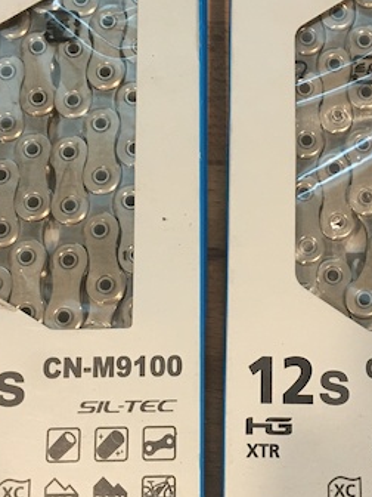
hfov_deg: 21.2
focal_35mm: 69
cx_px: 255
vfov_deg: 28.2
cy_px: 231
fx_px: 989
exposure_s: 1/30
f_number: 2.2
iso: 100
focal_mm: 4.15
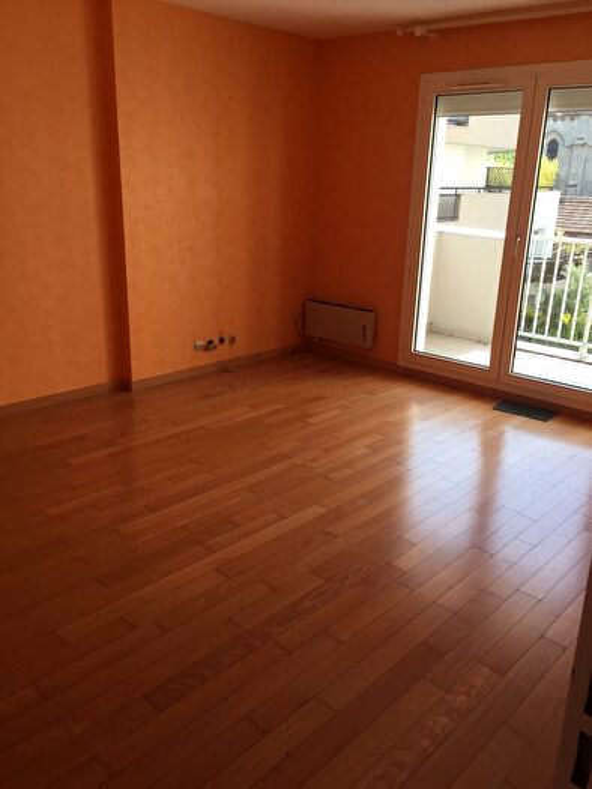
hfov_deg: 48.2
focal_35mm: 29
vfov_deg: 61.6
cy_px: 394
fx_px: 661
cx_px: 296
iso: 32
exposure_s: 1/186
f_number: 2.2
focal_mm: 4.15
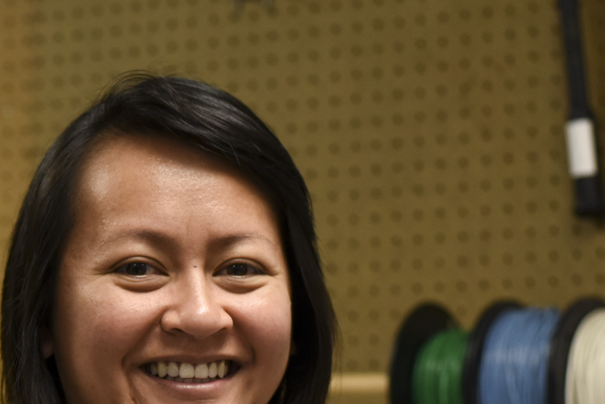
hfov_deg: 12.2
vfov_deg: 8.2
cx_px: -62
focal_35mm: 166
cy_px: 458
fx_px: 2791
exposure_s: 1/125
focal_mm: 50
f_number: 3.5
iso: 800
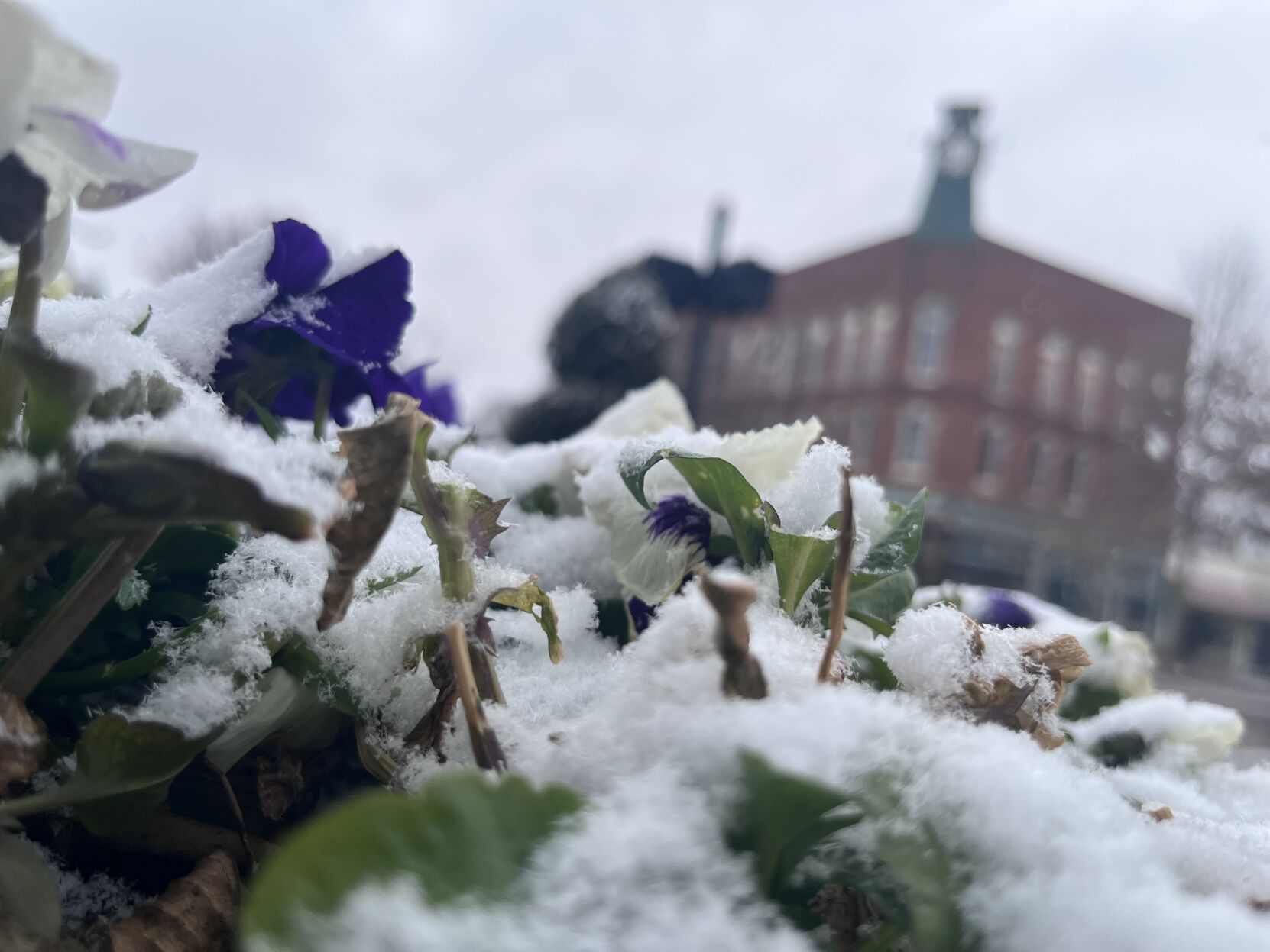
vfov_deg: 53.1
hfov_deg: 67.3
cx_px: 635
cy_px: 476
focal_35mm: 26
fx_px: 954
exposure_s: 1/1695
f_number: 1.6
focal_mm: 5.1
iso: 50
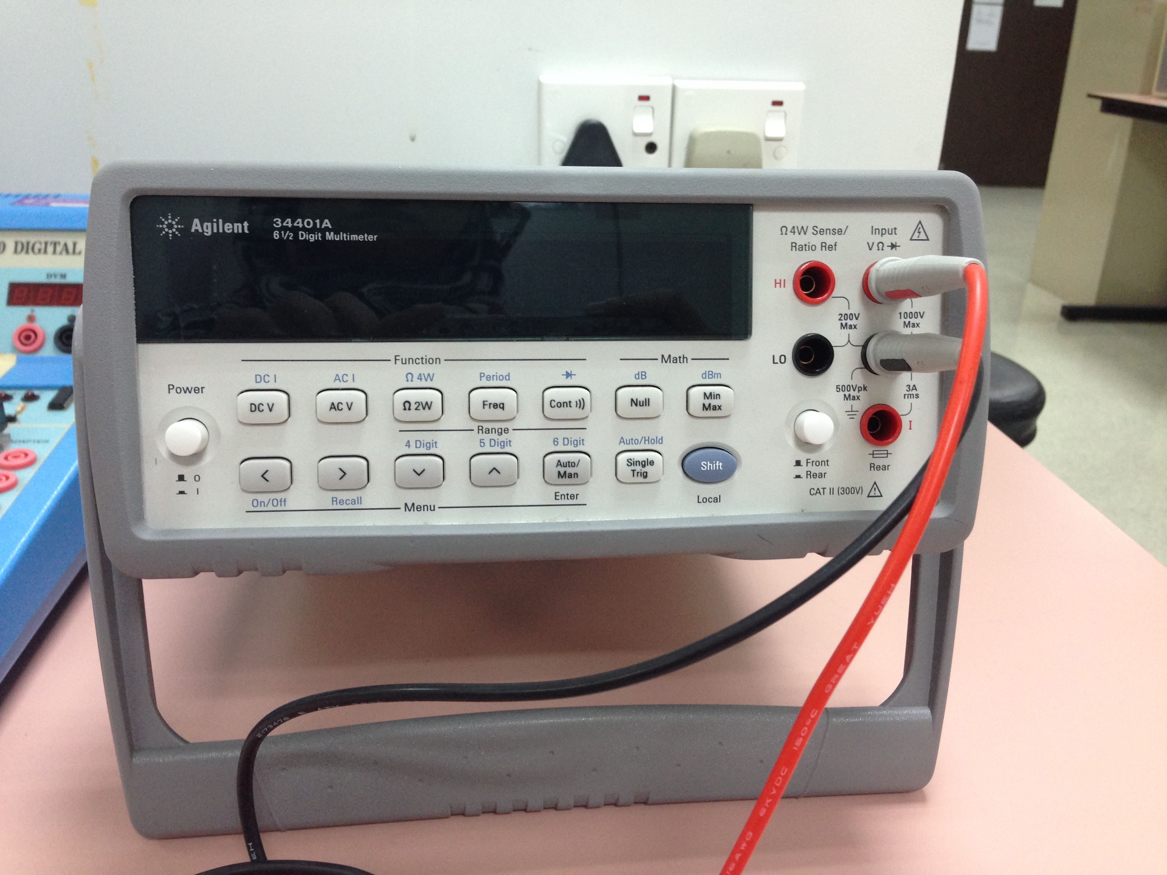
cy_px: 438
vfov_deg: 42.9
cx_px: 584
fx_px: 1113
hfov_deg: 55.4
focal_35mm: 33
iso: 125
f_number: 2.4
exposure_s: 1/20
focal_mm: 4.12
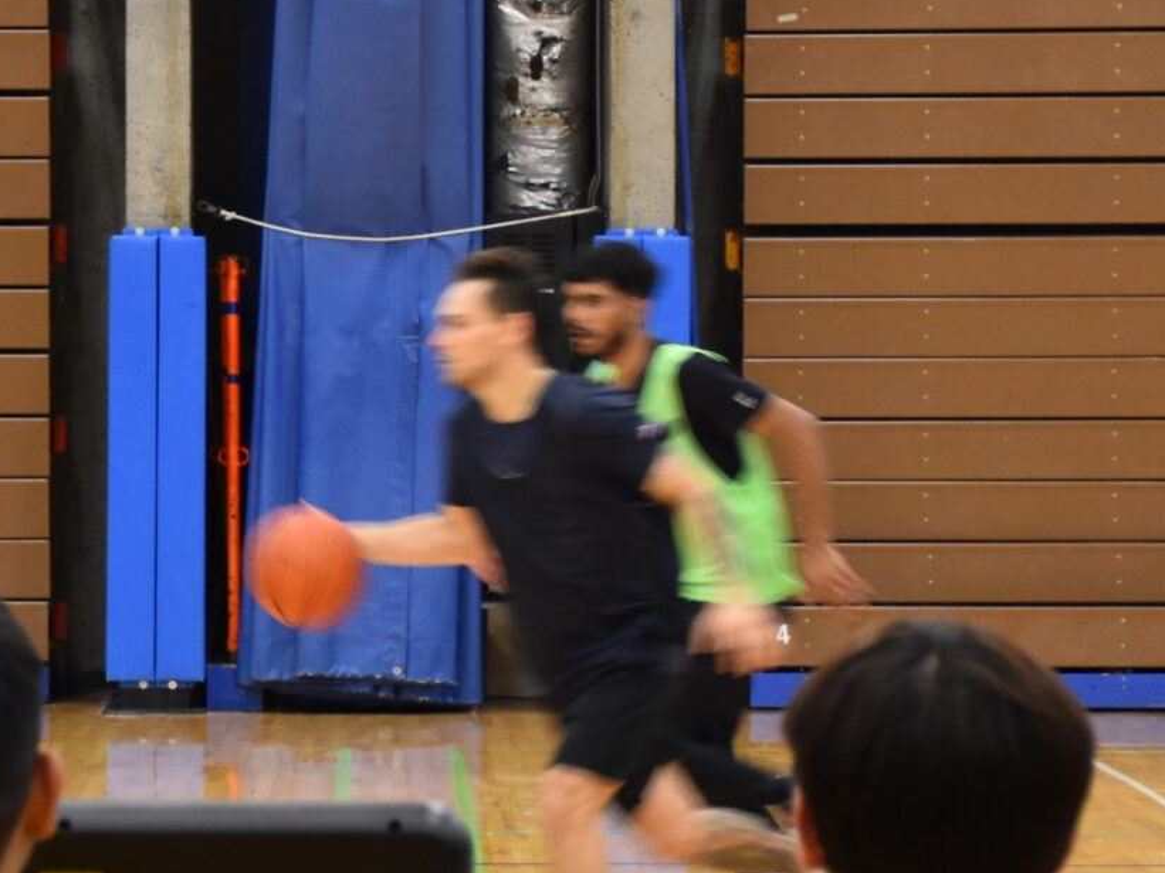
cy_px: 475
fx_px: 7569
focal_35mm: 225
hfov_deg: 8.8
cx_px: 328
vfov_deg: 6.6
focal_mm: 50
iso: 900
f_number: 4.8
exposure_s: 1/60
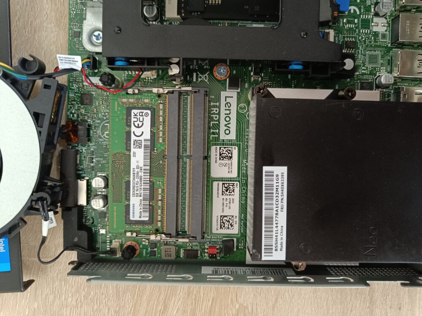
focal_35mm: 24
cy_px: 158
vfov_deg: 56.8
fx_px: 293
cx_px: 211
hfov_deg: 71.6
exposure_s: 1/25
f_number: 1.88
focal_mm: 5.59
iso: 659
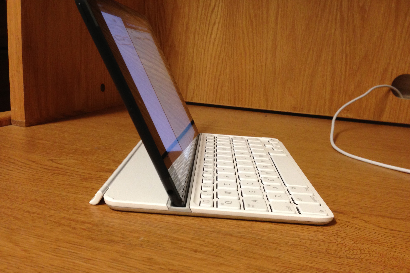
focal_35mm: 35
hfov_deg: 54.4
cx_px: 203
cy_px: 133
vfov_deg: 37.9
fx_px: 399
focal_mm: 4.13
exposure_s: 1/20
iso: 160
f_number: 2.4
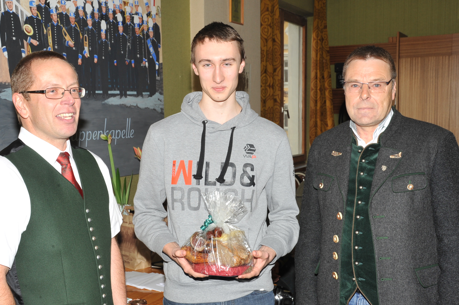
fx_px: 688
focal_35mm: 54
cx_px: 215
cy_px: 154
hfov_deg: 36.9
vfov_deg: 25.0
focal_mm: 48
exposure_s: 1/80
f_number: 14
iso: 800
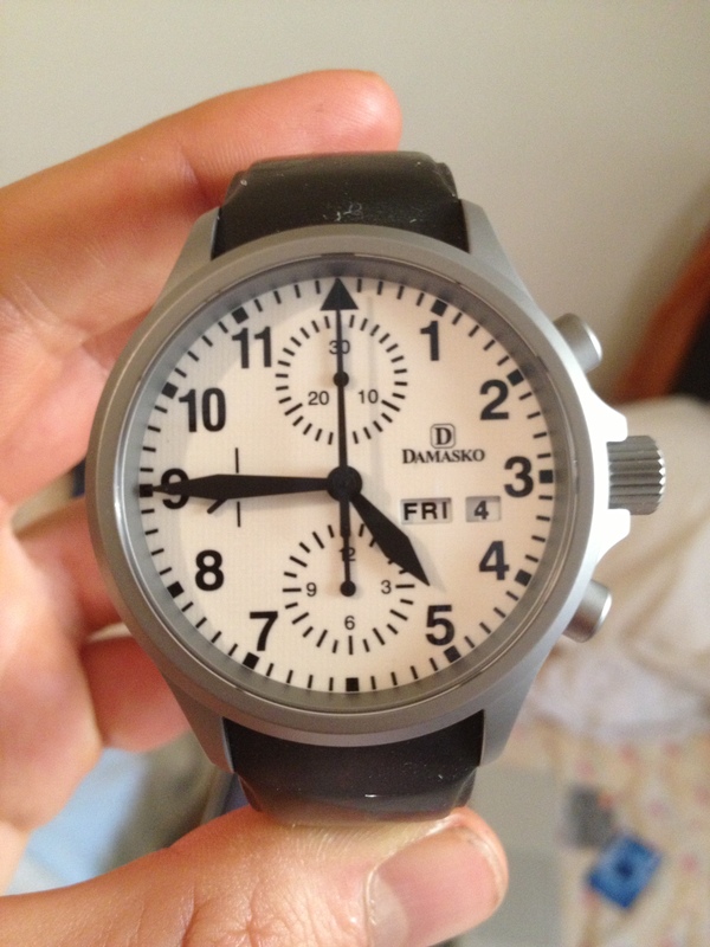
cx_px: 355
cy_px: 474
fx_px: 957
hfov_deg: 40.7
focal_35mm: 35
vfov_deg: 52.6
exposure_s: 1/20
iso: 250
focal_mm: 4.28
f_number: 2.4
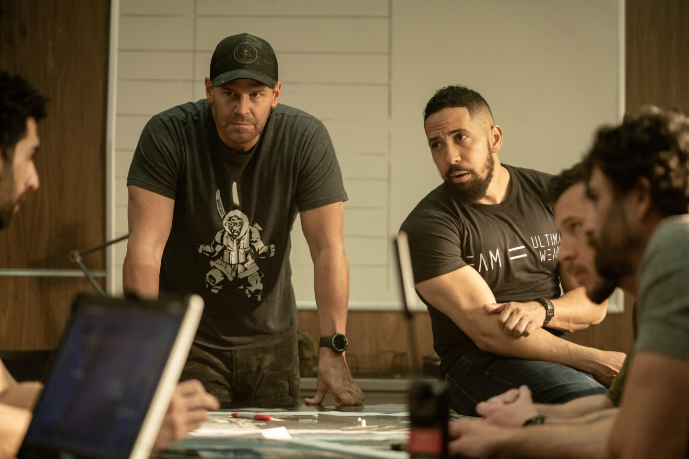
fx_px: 1914
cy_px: 230
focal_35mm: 100
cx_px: 344
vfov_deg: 13.7
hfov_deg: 20.4
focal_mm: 100
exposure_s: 1/160
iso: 2500
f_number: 2.8
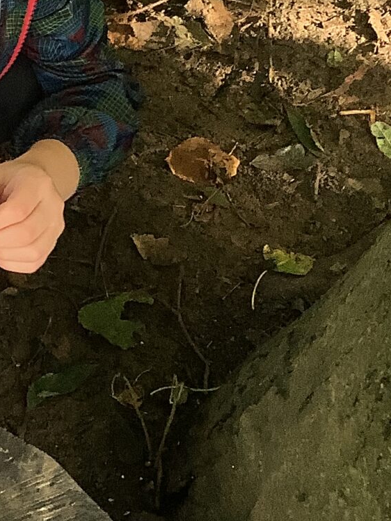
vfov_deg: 18.5
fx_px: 1596
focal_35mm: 106
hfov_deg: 13.6
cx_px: -70
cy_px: 198
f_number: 2.4
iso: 100
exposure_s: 1/50
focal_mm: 3.3
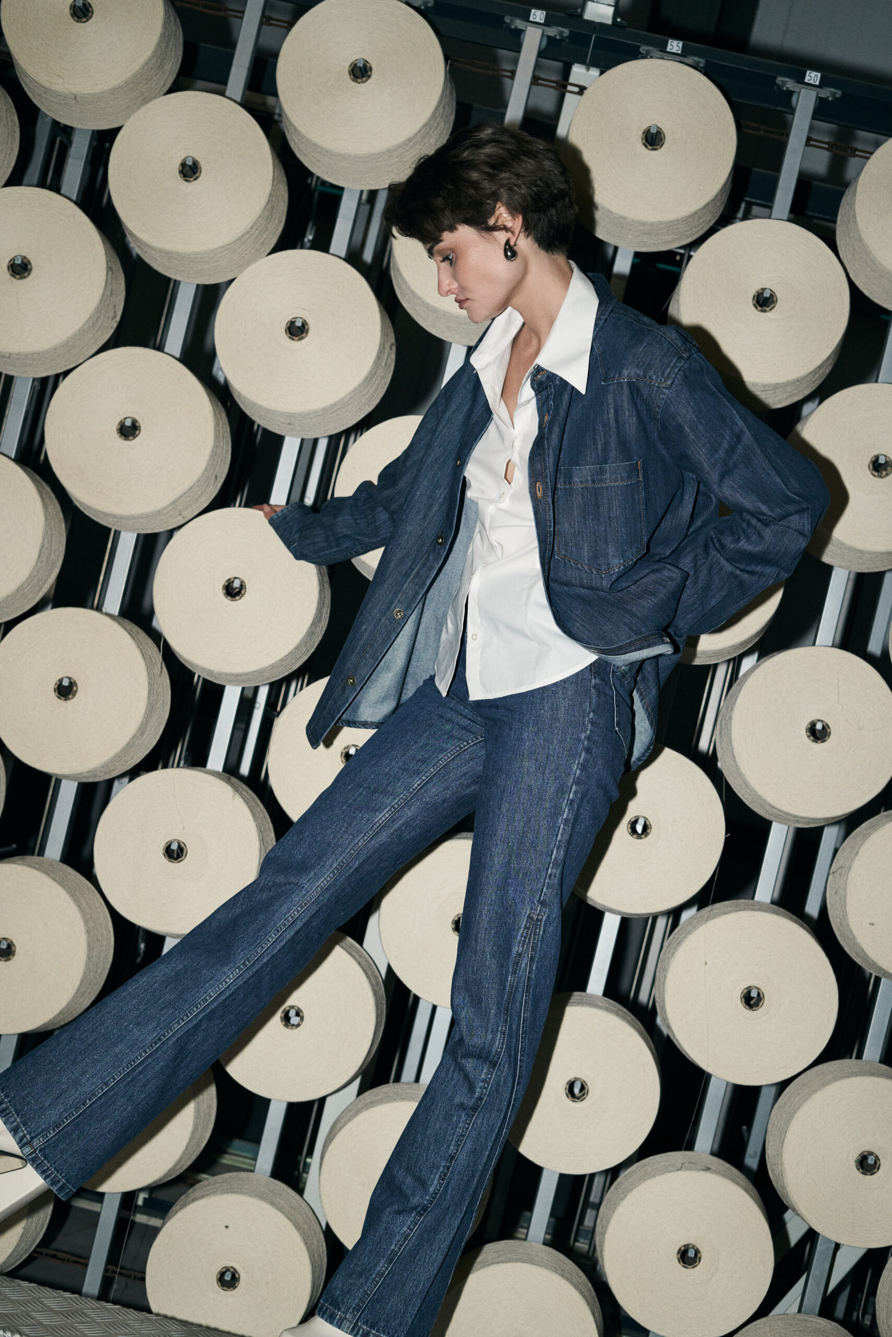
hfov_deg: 27.0
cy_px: 668
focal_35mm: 50
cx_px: 446
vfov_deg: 39.6
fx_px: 1857
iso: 1250
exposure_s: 1/160
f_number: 4.5
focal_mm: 50
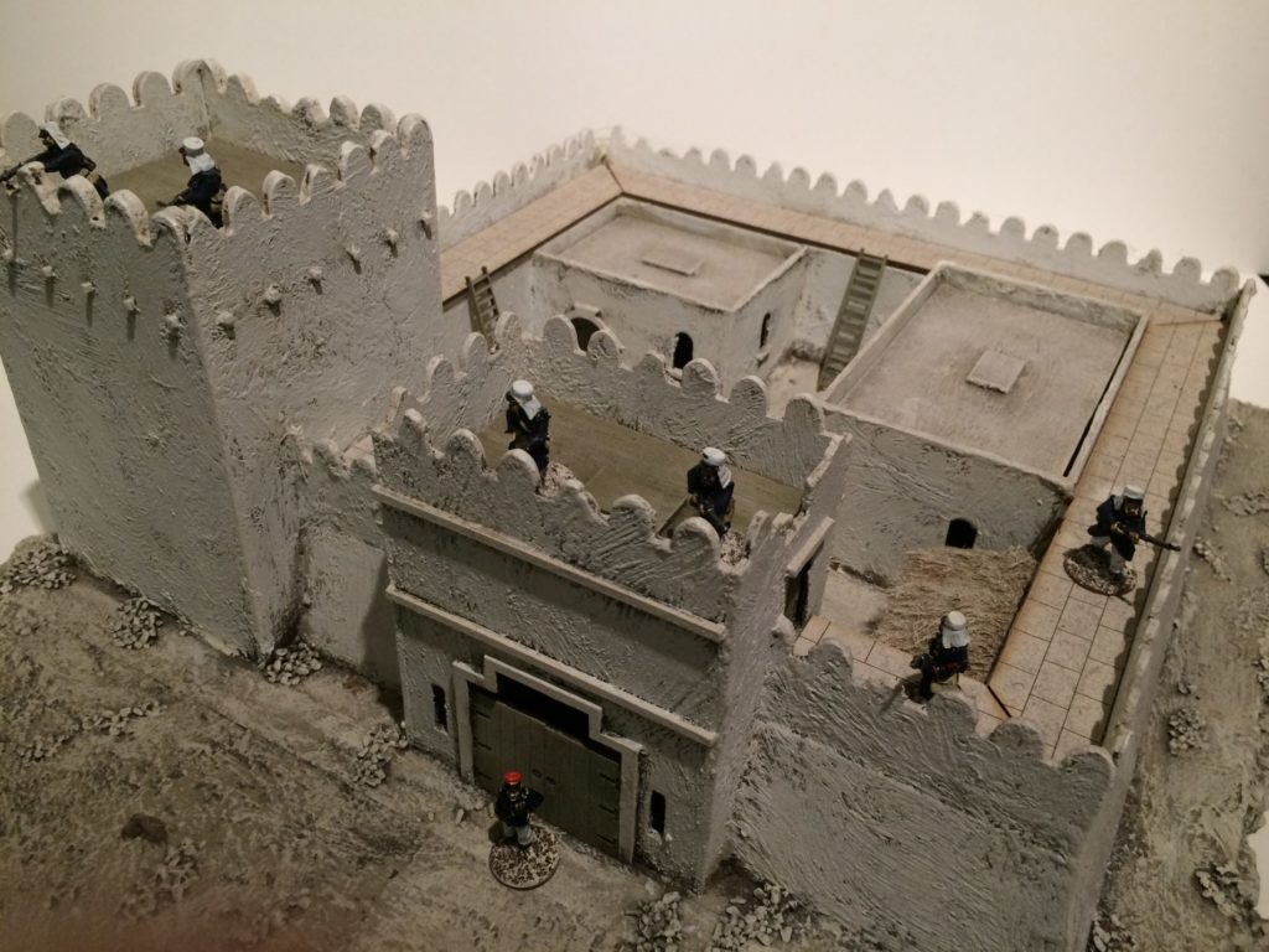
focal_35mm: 29
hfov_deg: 61.7
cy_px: 476
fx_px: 1063
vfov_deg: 48.2
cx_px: 634
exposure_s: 1/33
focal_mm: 4.15
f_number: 2.2
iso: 125
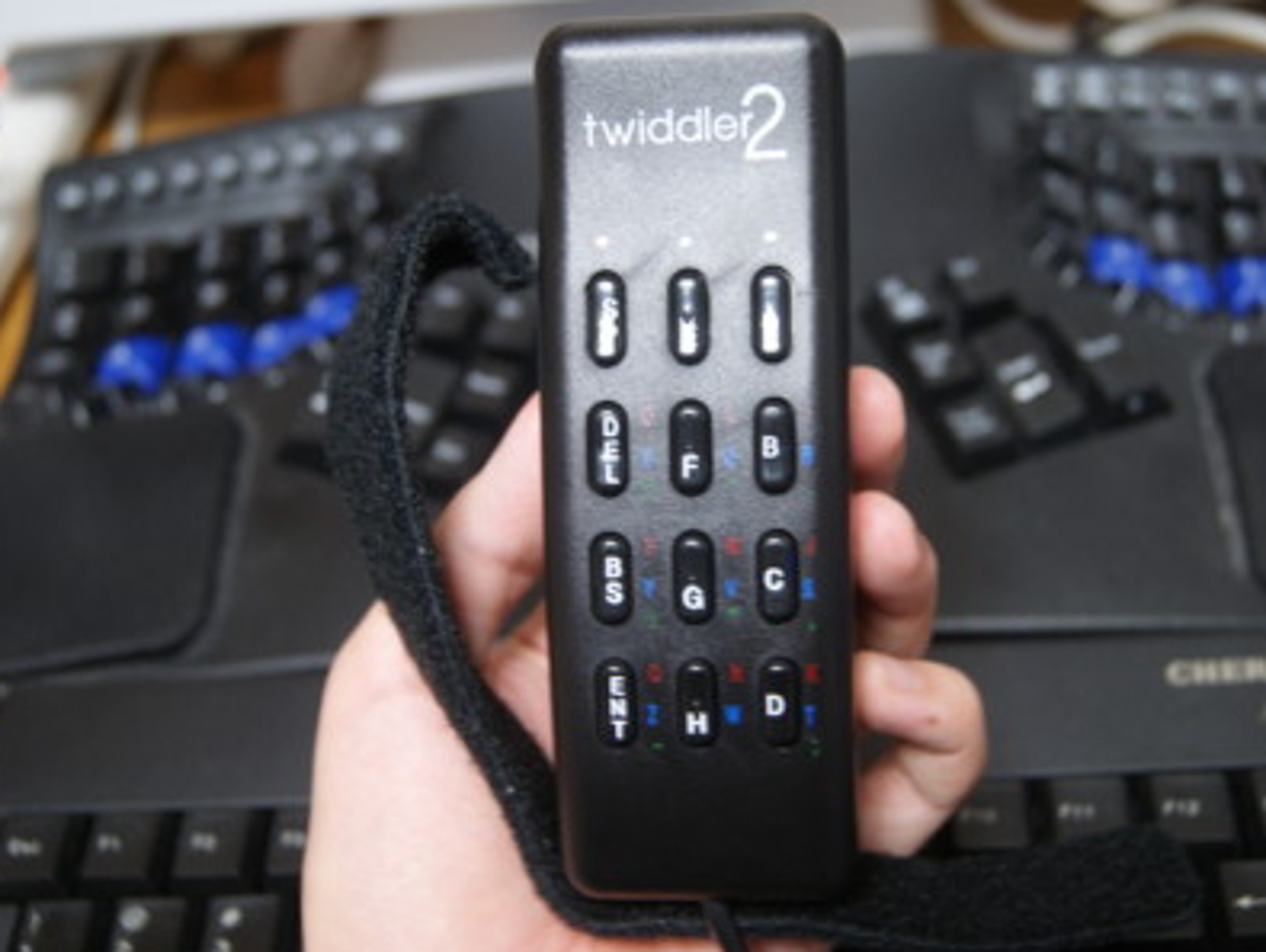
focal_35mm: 46
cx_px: 676
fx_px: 1684
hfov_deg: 41.2
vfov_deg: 31.6
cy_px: 479
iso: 400
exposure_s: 1/20
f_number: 4.5
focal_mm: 28
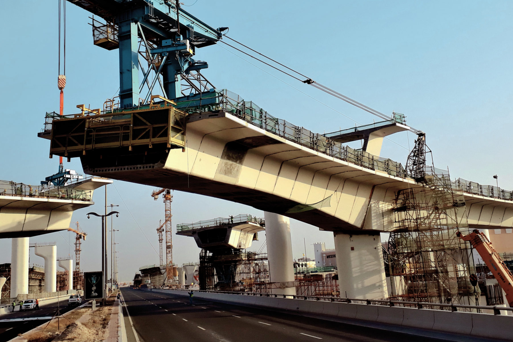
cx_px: 264
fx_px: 456
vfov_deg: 40.9
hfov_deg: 58.7
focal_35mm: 32
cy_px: 134
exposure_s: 1/1311
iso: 40
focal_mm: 3.6
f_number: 1.9
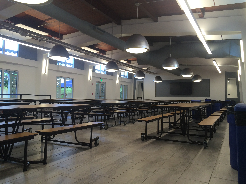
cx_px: 123
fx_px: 206
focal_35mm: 29
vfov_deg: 48.2
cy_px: 92
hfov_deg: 61.7
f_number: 2.2
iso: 50
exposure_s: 1/60
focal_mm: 4.15
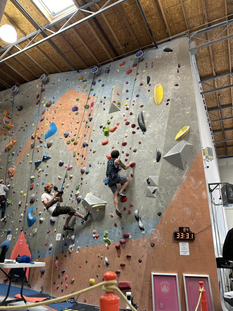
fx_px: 215
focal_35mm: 24
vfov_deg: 71.6
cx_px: 116
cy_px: 156
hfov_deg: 56.8
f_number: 1.78
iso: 125
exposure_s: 1/60
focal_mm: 6.86
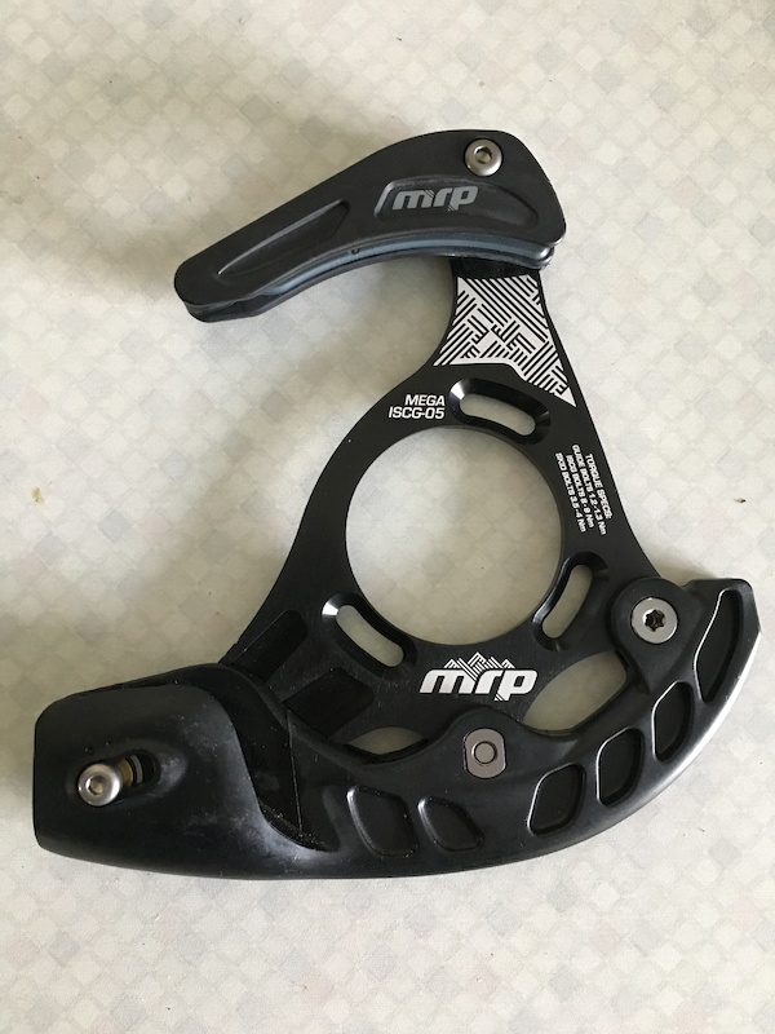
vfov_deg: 61.7
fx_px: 866
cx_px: 388
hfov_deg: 48.2
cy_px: 517
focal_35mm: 29
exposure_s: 1/17
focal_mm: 4.15
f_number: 2.2
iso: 200
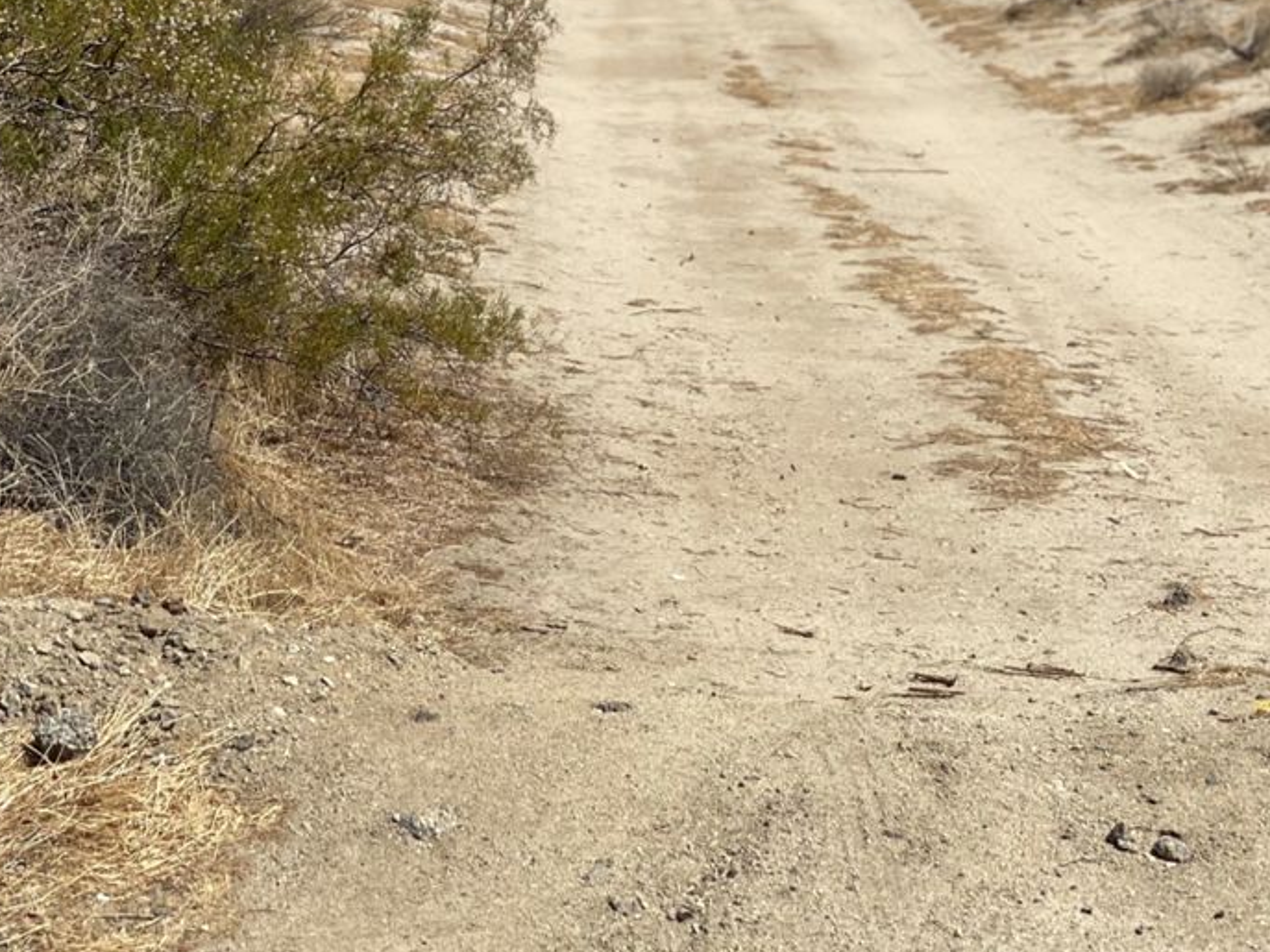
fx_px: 3888
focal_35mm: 106
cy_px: 30
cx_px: 823
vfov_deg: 13.8
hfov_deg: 18.5
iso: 25
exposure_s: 1/2817
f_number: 2
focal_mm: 6
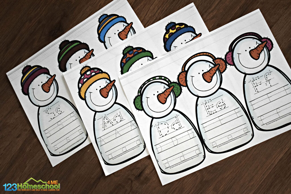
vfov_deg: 23.8
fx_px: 461
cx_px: 146
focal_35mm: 57
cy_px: 97
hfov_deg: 35.1
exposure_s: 1/60
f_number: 4.8
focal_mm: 38
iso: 2500
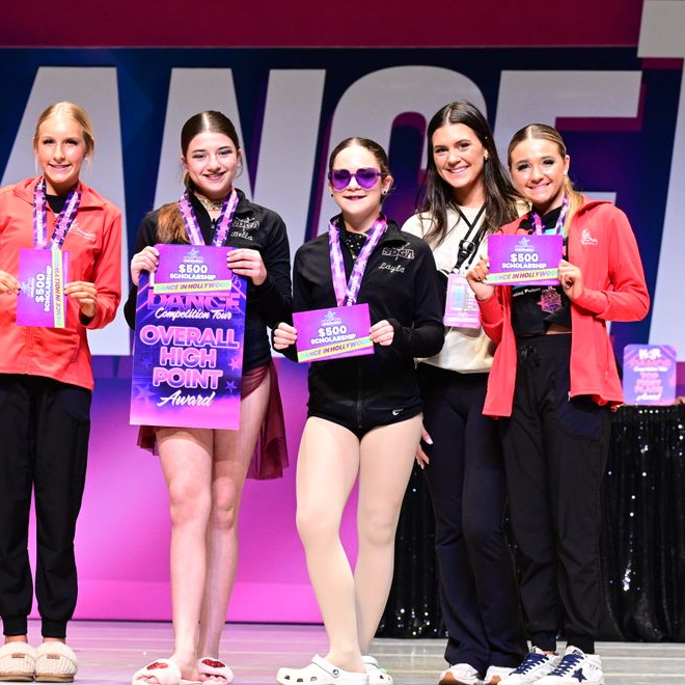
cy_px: 382
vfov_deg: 7.9
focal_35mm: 222
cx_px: 241
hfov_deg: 7.9
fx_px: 4970
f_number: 5
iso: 3200
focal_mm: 115
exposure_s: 1/400
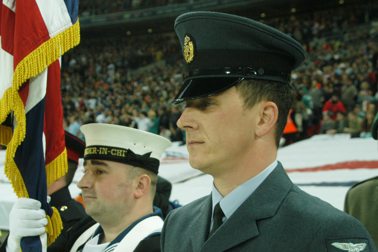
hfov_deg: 28.5
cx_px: 185
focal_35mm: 71
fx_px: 745
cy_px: 186
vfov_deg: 19.0
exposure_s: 1/200
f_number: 4
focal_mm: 28
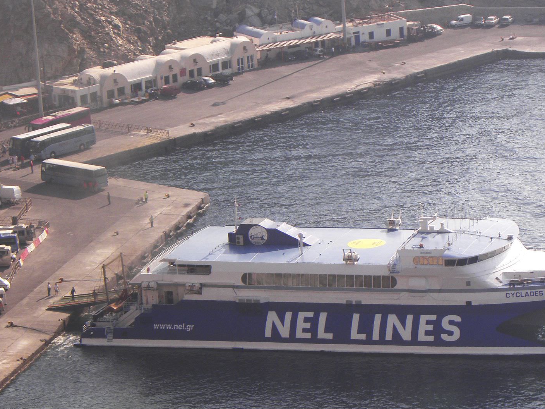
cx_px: 366
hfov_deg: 7.6
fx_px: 4093
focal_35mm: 260
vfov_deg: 5.7
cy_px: 246
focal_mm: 32.74
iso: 64
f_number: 5.6
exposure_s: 1/400
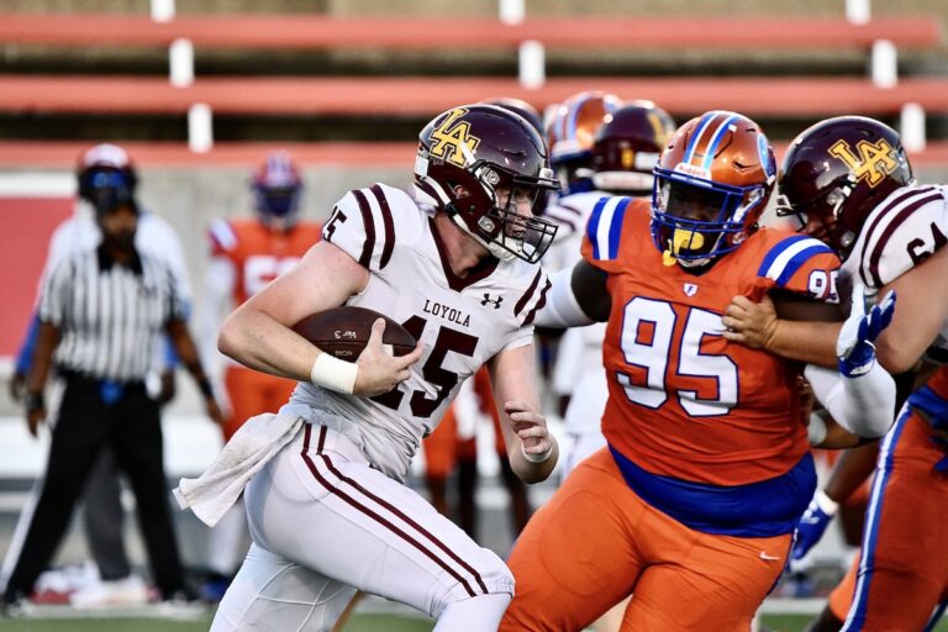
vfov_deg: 3.0
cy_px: 316
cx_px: 474
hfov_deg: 4.5
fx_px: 12112
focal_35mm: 460
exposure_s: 1/1000
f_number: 8
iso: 6400
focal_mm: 460
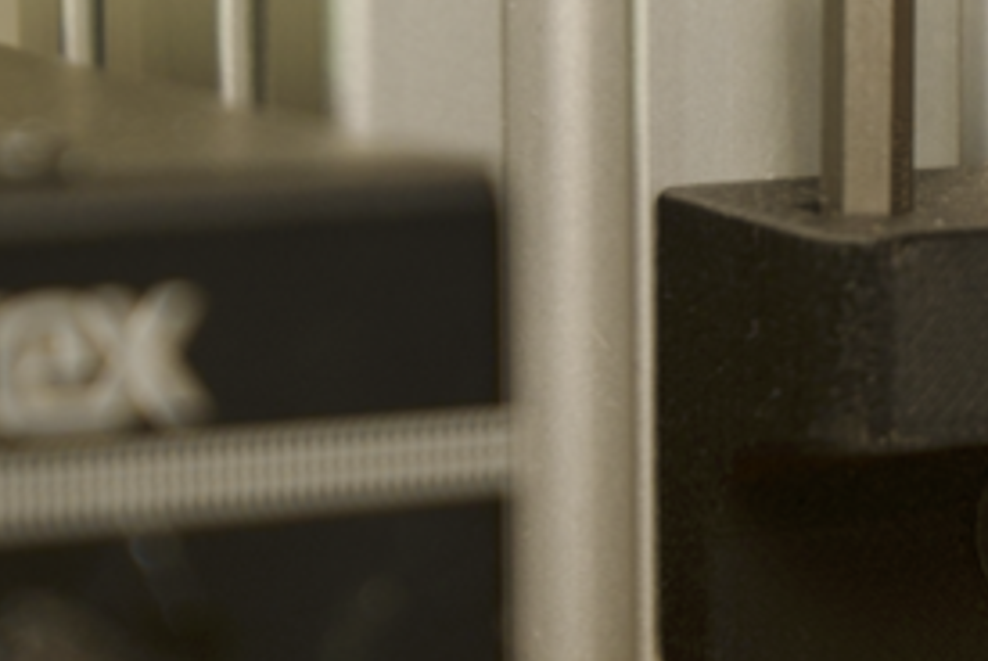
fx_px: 4341
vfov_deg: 8.7
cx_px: 1168
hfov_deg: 12.7
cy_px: 147
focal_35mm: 158
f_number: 4
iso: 320
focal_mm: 22.9
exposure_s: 1/34
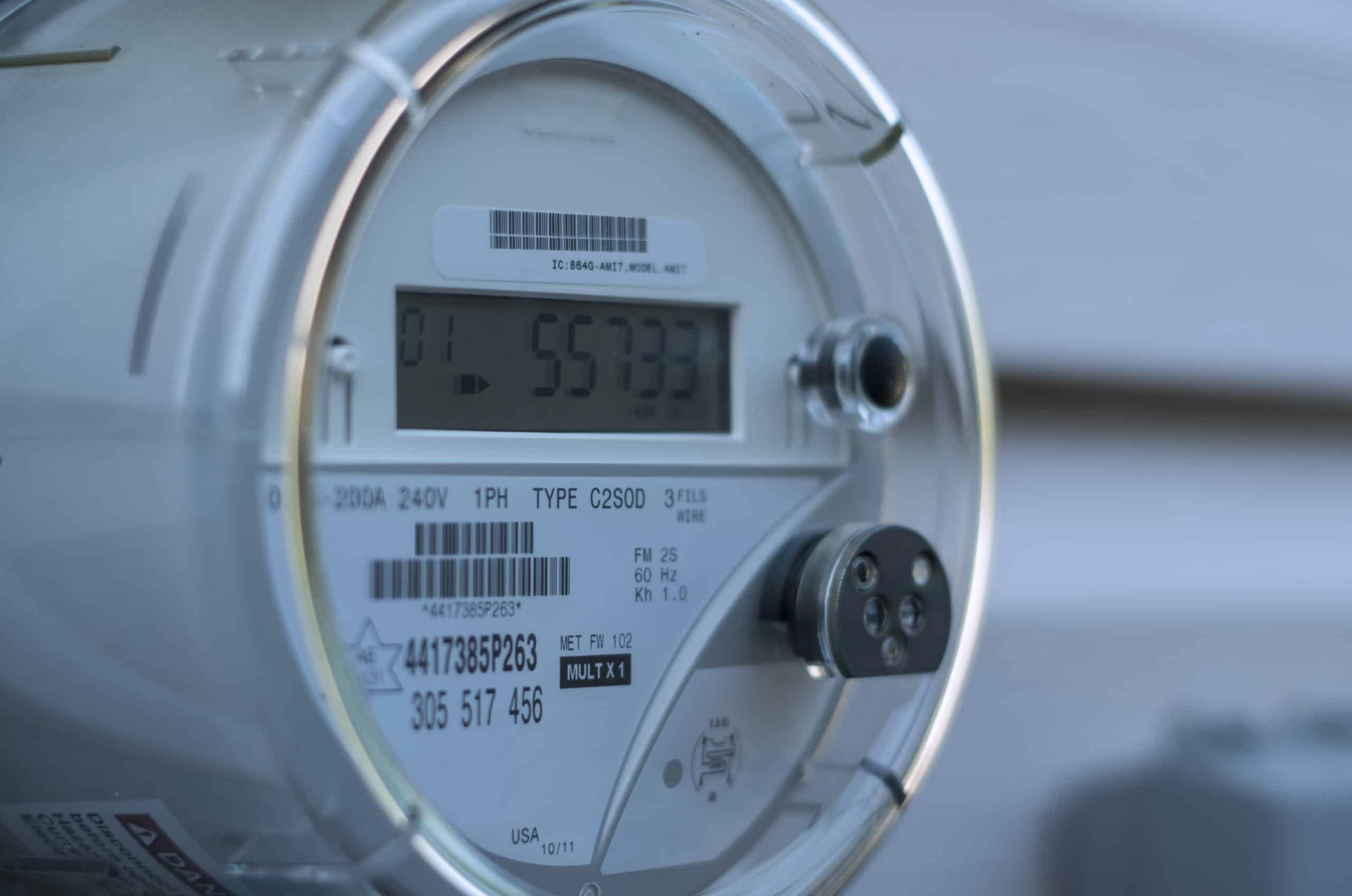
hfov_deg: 27.0
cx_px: 676
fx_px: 2811
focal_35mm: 75
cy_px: 448
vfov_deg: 18.1
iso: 100
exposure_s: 1/160
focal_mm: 50
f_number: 2.2
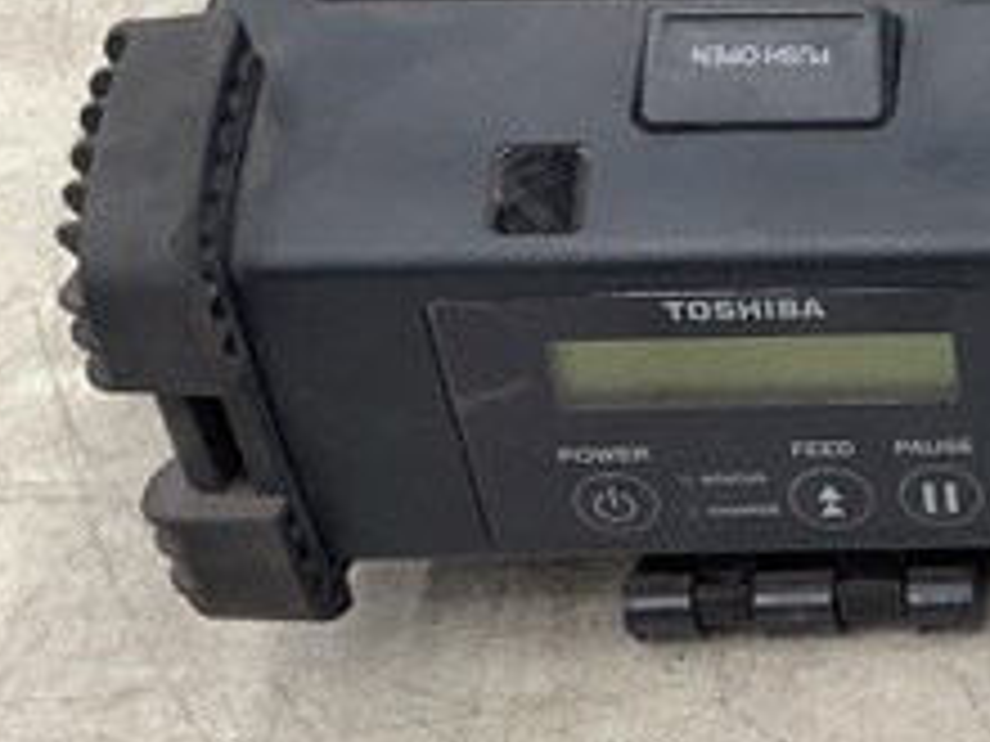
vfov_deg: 16.4
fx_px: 2574
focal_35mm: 90
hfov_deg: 19.6
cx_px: 1368
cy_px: 333
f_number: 2.4
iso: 50
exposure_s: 1/50
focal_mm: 3.3
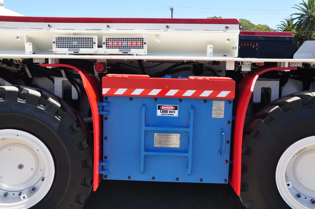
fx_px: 315
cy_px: 104
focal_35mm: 36
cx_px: 158
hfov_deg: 53.2
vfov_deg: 36.8
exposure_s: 1/200
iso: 400
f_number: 10
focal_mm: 24
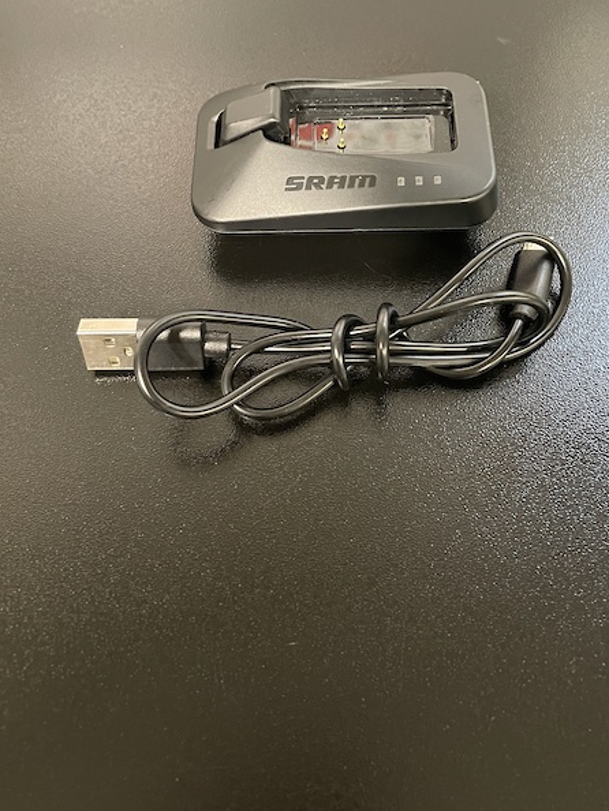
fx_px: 820
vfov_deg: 51.6
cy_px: 269
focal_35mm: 35
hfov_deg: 40.6
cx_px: 354
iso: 500
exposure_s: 1/40
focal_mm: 4.2
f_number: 1.6
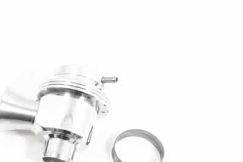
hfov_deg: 16.4
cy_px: 201
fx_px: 811
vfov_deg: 11.2
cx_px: -48
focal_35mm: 120
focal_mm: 47
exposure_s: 1/125
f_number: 16
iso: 100
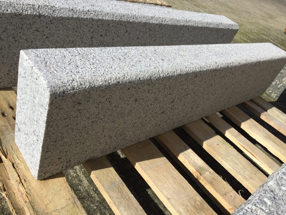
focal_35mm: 29
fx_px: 240
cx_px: 143
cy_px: 108
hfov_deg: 61.7
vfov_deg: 48.2
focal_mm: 4.15
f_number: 2.2
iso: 32
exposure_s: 1/2326
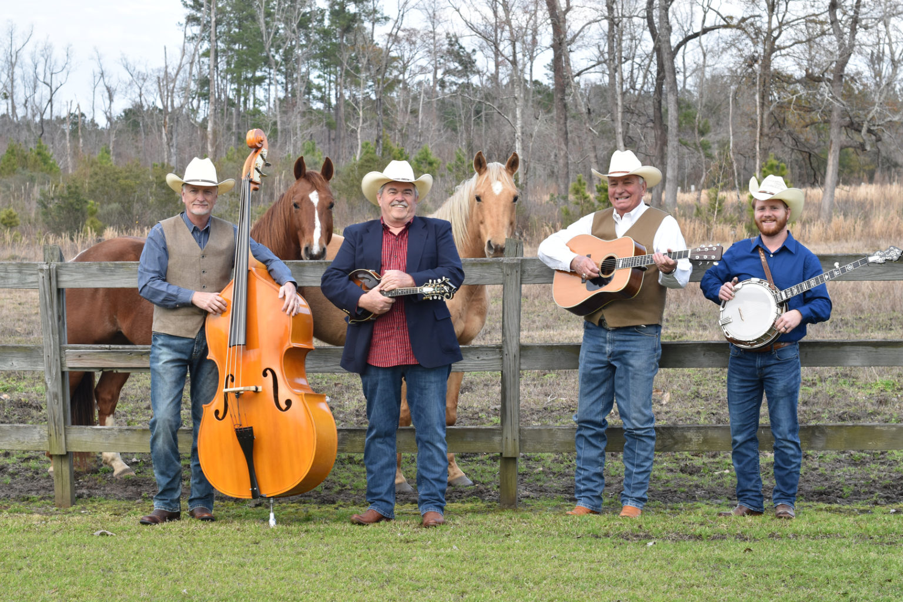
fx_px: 1881
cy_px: 301
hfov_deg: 27.0
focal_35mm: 75
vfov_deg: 18.2
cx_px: 452
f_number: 6.3
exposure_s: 1/160
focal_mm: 50
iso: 400
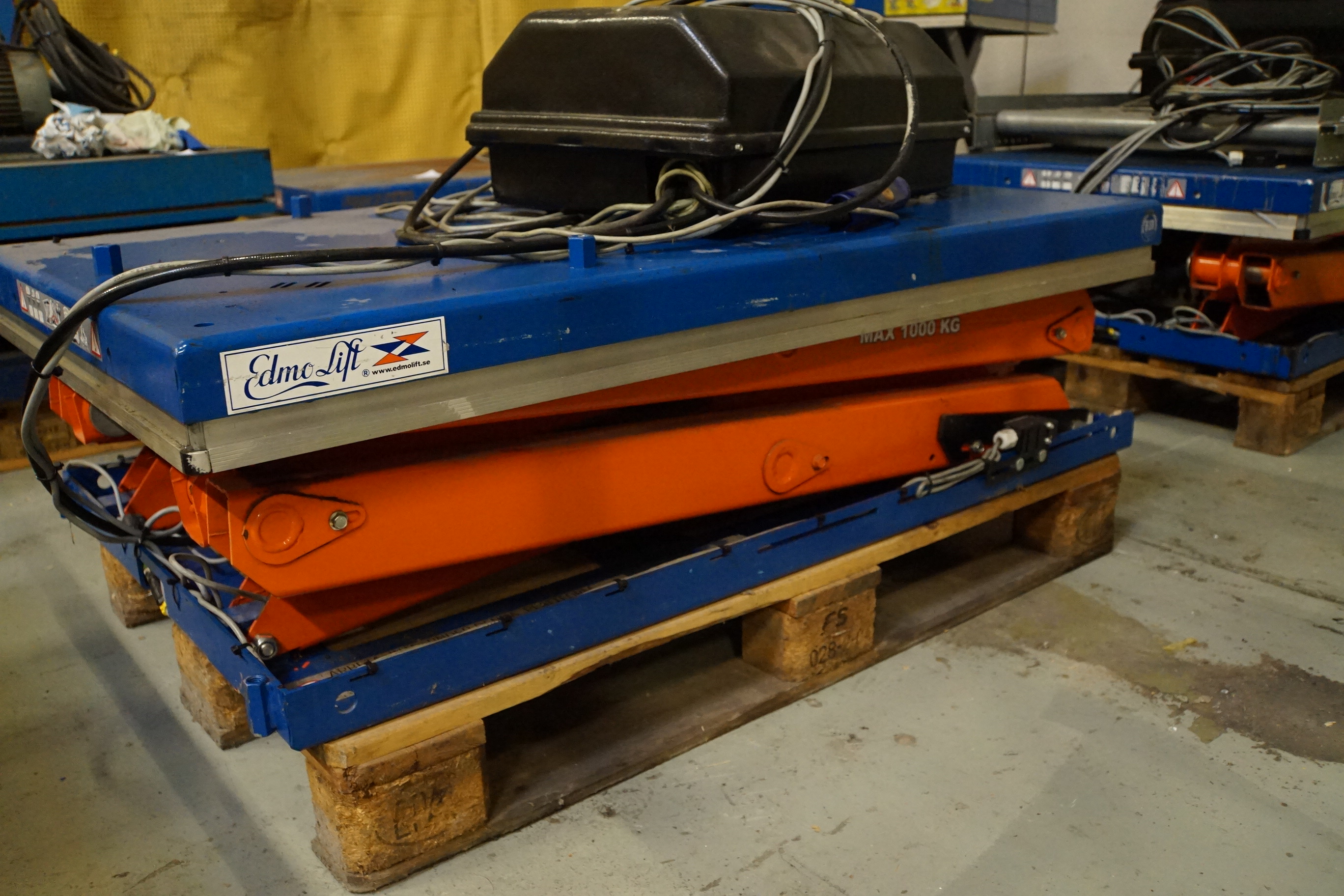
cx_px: 672
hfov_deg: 60.4
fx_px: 1154
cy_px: 448
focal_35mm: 31
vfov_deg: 42.5
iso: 3200
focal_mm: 20.6
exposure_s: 1/50
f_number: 3.5
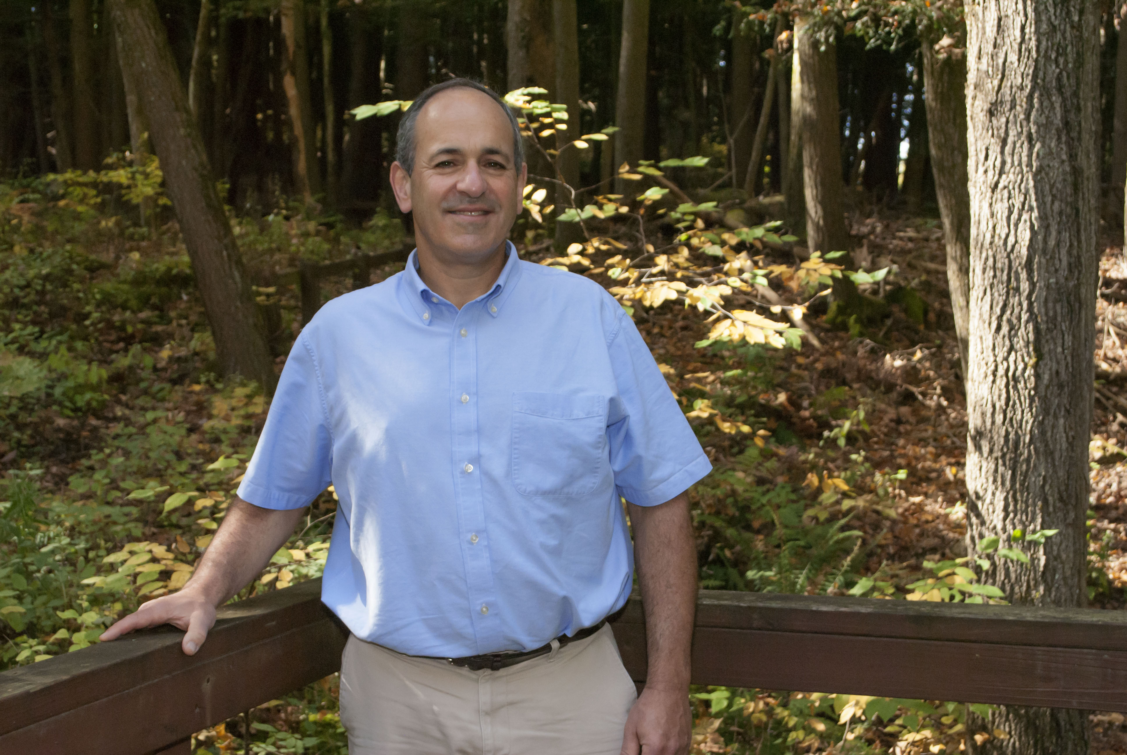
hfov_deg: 37.8
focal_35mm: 52
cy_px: 378
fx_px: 1646
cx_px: 564
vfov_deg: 25.8
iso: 400
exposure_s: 1/200
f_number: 7.1
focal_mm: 35
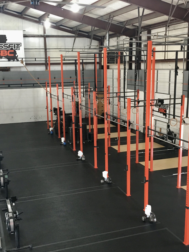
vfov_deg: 42.9
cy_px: 141
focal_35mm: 44
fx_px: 320
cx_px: 88
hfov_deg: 32.9
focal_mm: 4.15
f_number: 2.2
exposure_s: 1/30
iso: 100
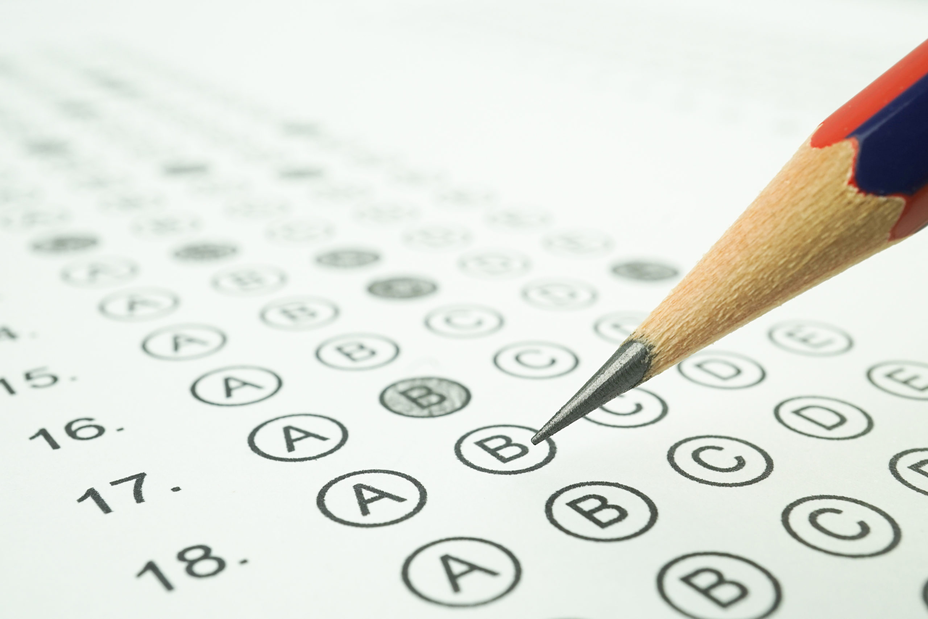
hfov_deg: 43.6
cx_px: 464
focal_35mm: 45
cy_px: 310
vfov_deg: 29.9
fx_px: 1160
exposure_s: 1/15
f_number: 22
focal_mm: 30
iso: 200
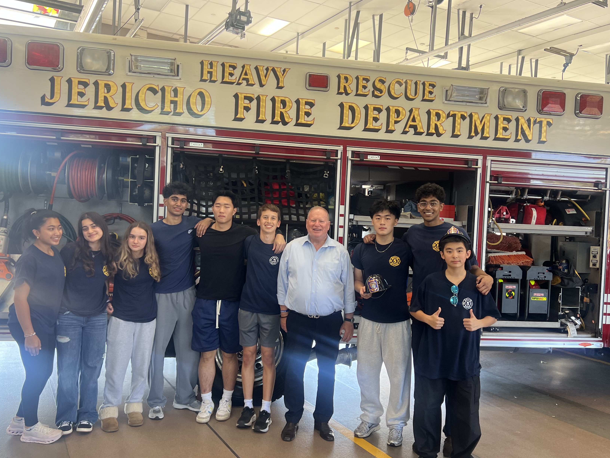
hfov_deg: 56.7
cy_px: 237
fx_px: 564
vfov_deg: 44.2
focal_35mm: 32
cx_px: 329
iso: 64
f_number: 1.5
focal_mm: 5.7
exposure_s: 1/60
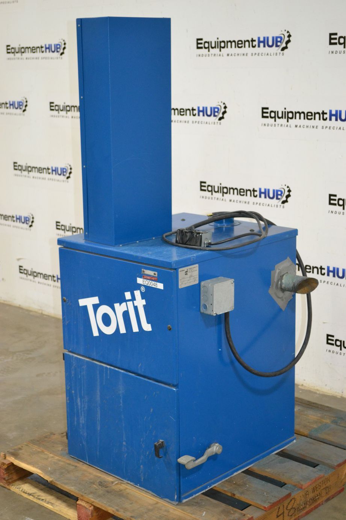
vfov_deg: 33.4
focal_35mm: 60
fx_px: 865
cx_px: 173
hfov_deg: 22.6
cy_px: 260
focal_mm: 40
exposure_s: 1/60
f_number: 5.3
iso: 1600
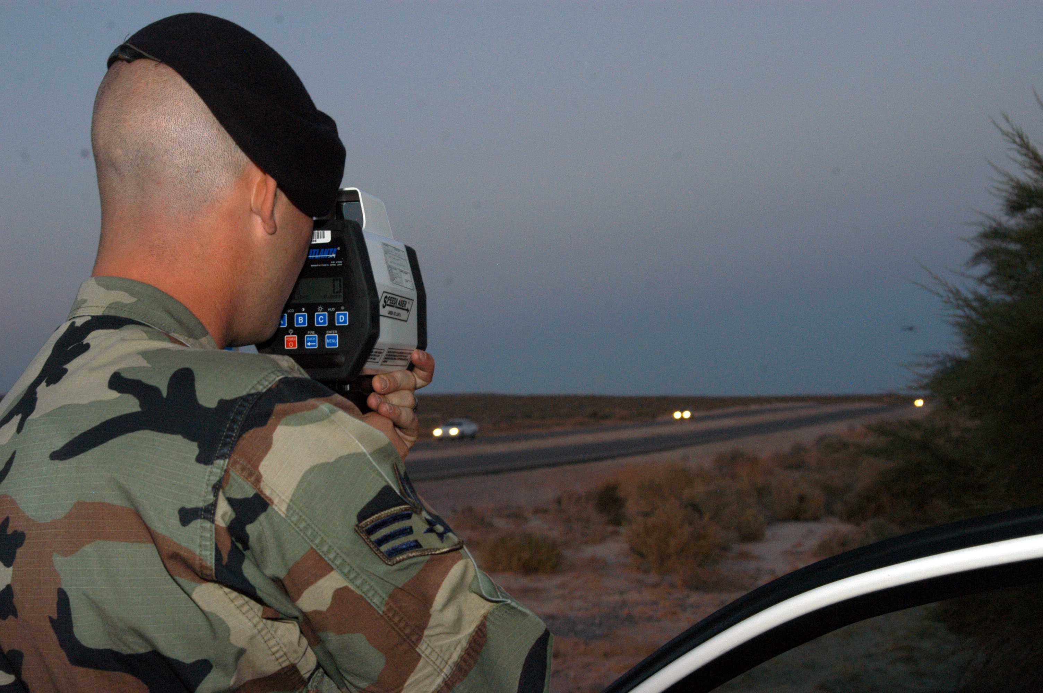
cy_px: 346
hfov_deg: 37.9
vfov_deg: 25.7
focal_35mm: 52
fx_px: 1520
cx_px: 522
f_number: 5.6
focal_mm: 35
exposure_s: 1/60
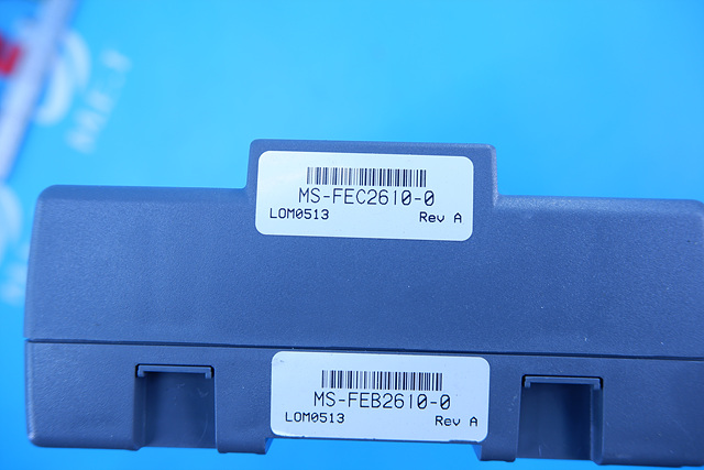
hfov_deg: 58.7
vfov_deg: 41.1
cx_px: 352
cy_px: 235
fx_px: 626
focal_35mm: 32
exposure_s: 1/45
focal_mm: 21.5
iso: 200
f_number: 4.2
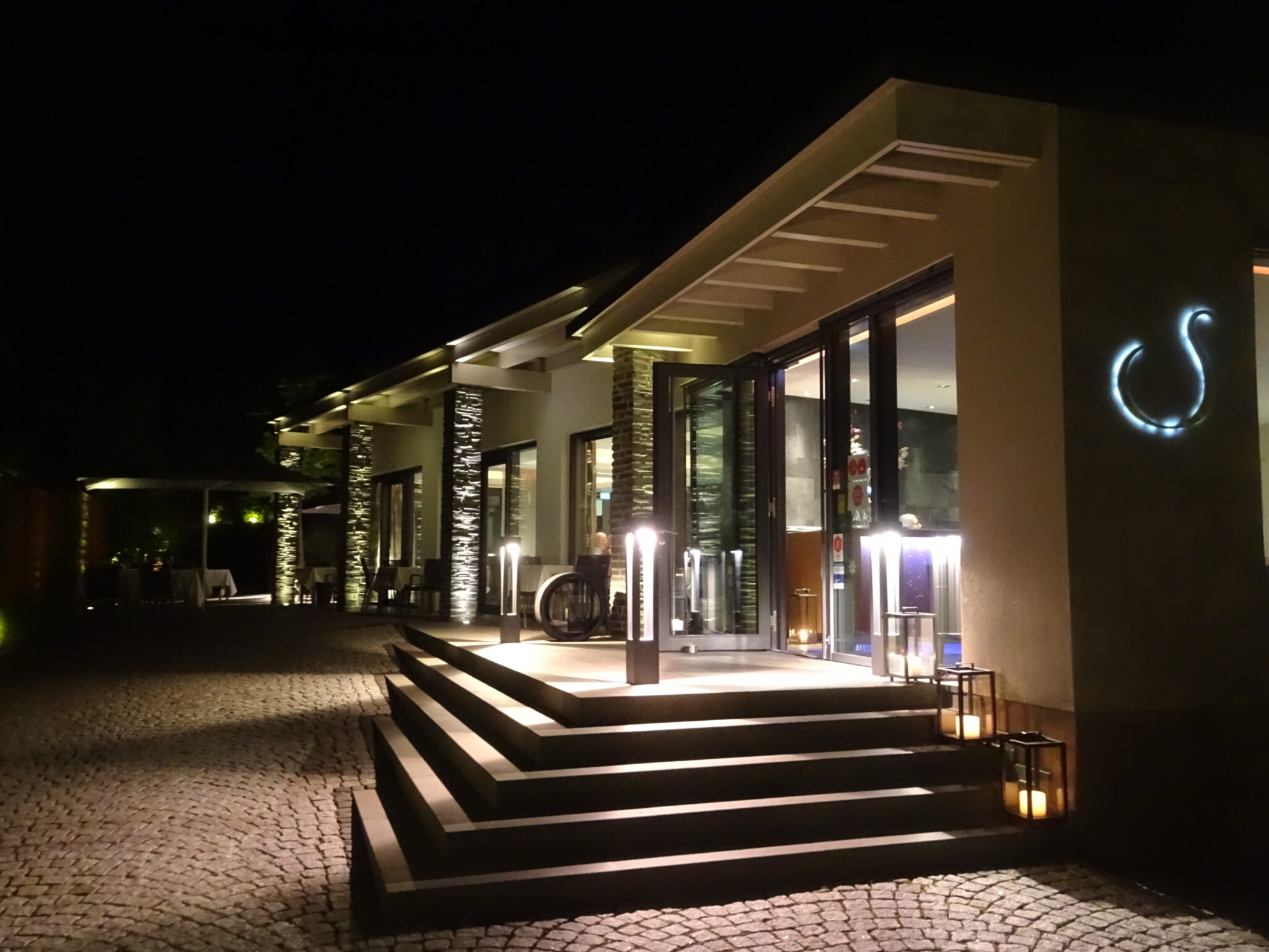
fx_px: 1063
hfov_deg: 61.7
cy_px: 476
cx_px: 634
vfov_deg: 48.2
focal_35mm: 29
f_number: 3.5
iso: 1250
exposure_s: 1/8
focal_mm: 4.92
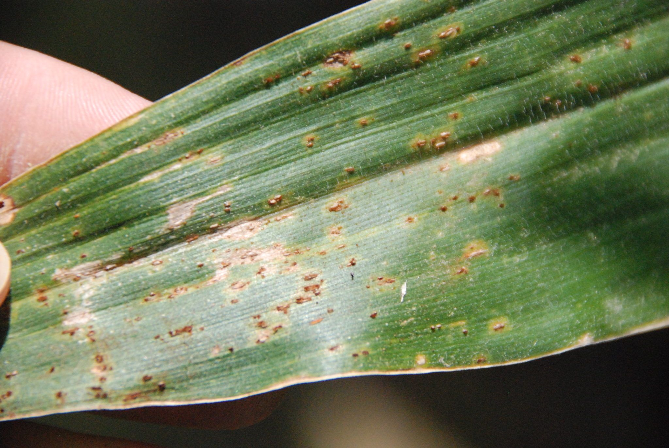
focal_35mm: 375
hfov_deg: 5.5
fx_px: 6977
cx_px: 334
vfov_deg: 3.7
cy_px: 224
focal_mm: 250
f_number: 6.3
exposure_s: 1/3200
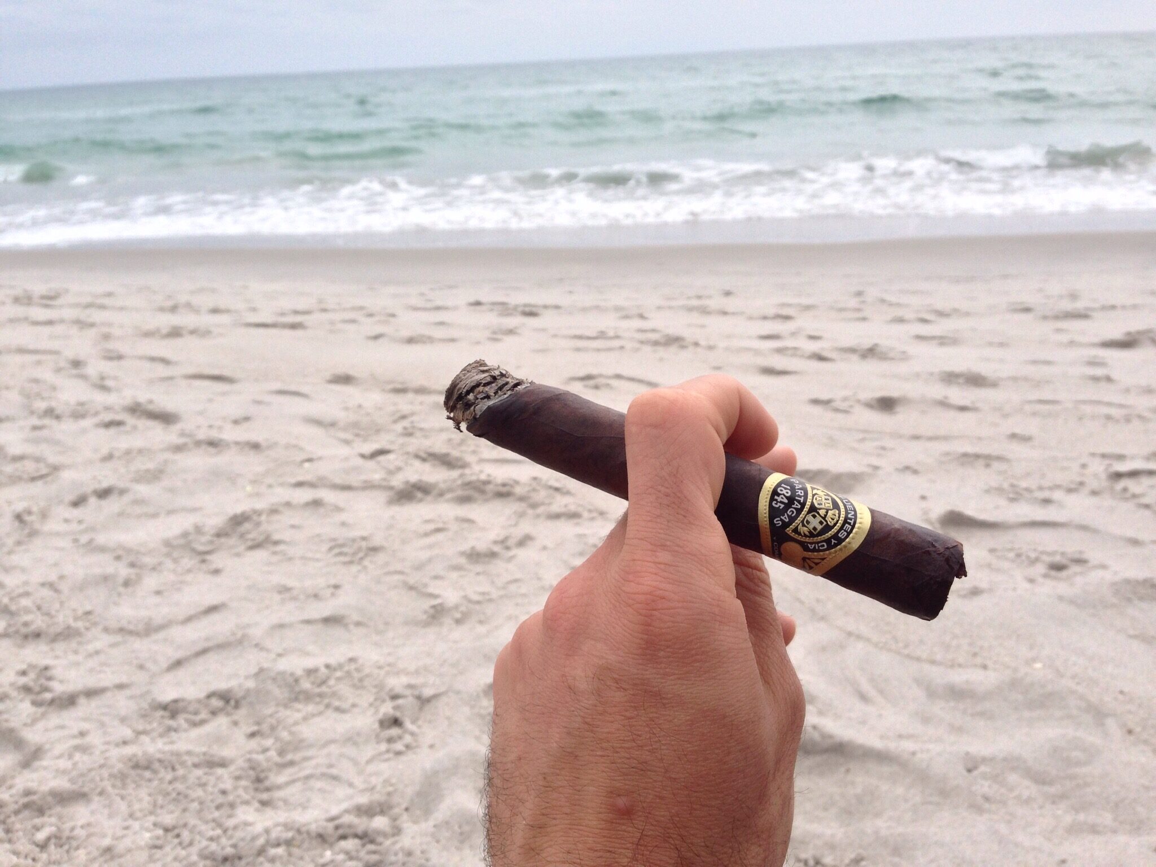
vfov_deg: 42.9
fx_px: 1102
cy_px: 434
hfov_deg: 55.4
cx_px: 578
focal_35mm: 33
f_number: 2.4
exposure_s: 1/889
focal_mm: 4.12
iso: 50
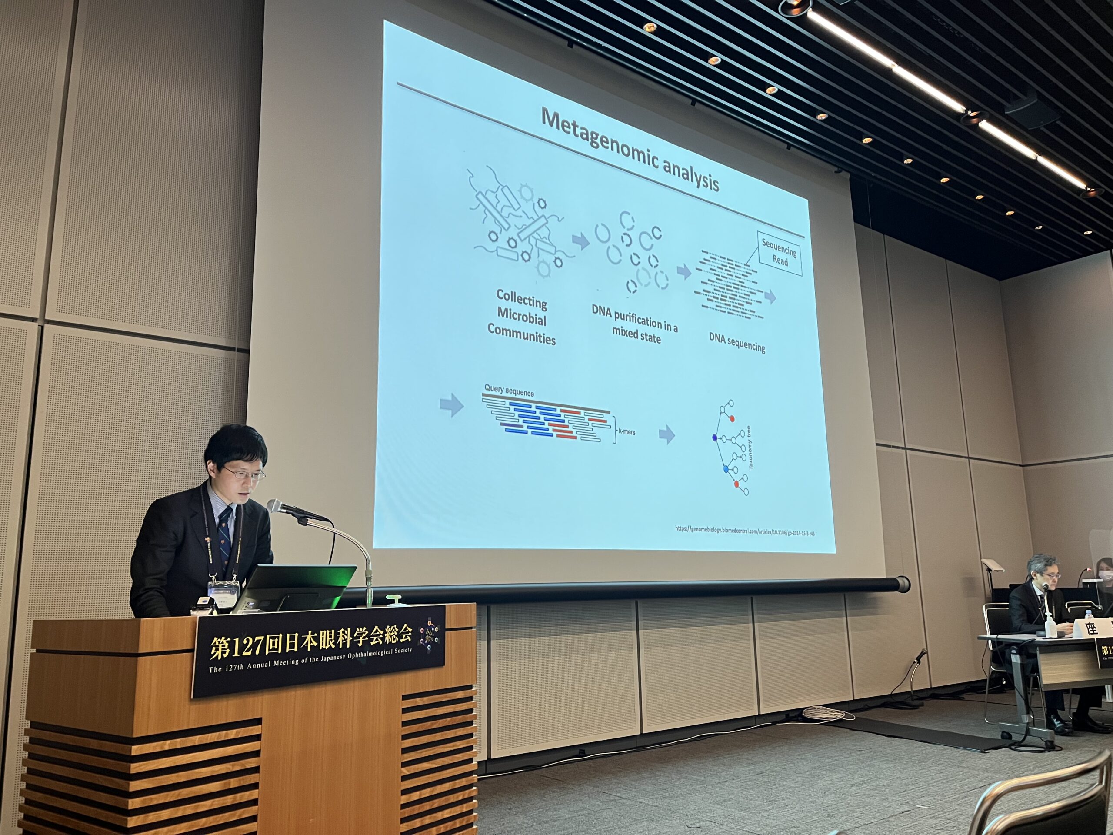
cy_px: 418
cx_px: 556
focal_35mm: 26
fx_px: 836
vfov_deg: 53.1
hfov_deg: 67.3
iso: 640
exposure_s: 1/28
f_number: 1.6
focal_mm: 5.1
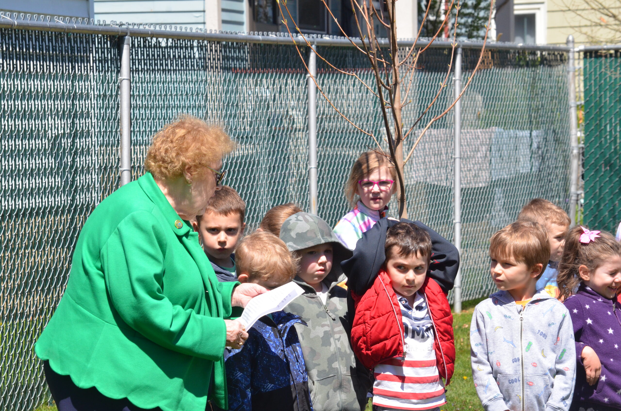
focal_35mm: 165
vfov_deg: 8.3
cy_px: 206
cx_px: 310
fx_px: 2841
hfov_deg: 12.5
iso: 800
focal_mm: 110
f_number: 13
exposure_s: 1/640
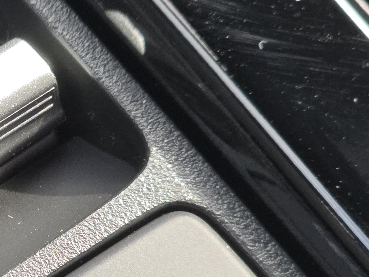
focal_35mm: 236
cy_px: 213
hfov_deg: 8.3
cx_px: -83
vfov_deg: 6.3
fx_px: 2516
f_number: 2.4
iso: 50
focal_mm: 7.9
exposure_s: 1/120
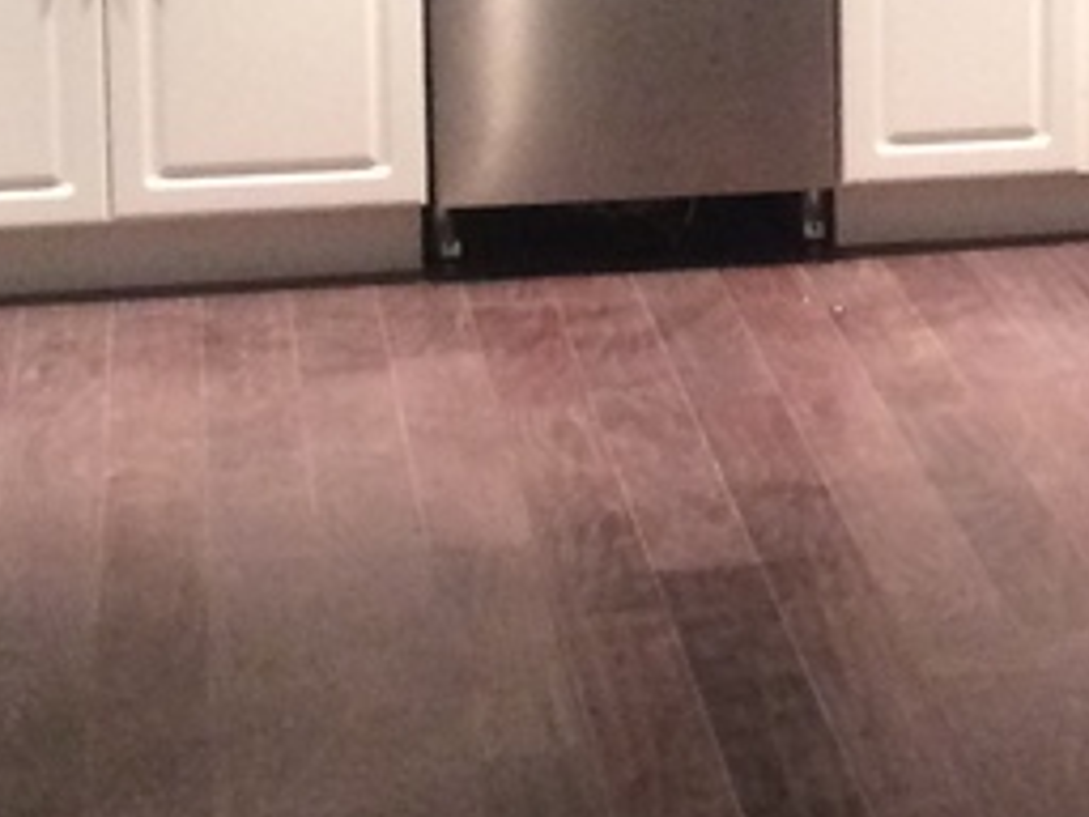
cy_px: -149
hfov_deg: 14.2
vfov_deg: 10.7
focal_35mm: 136
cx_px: 1191
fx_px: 4278
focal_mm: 4.15
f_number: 2.2
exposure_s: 1/30
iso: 160
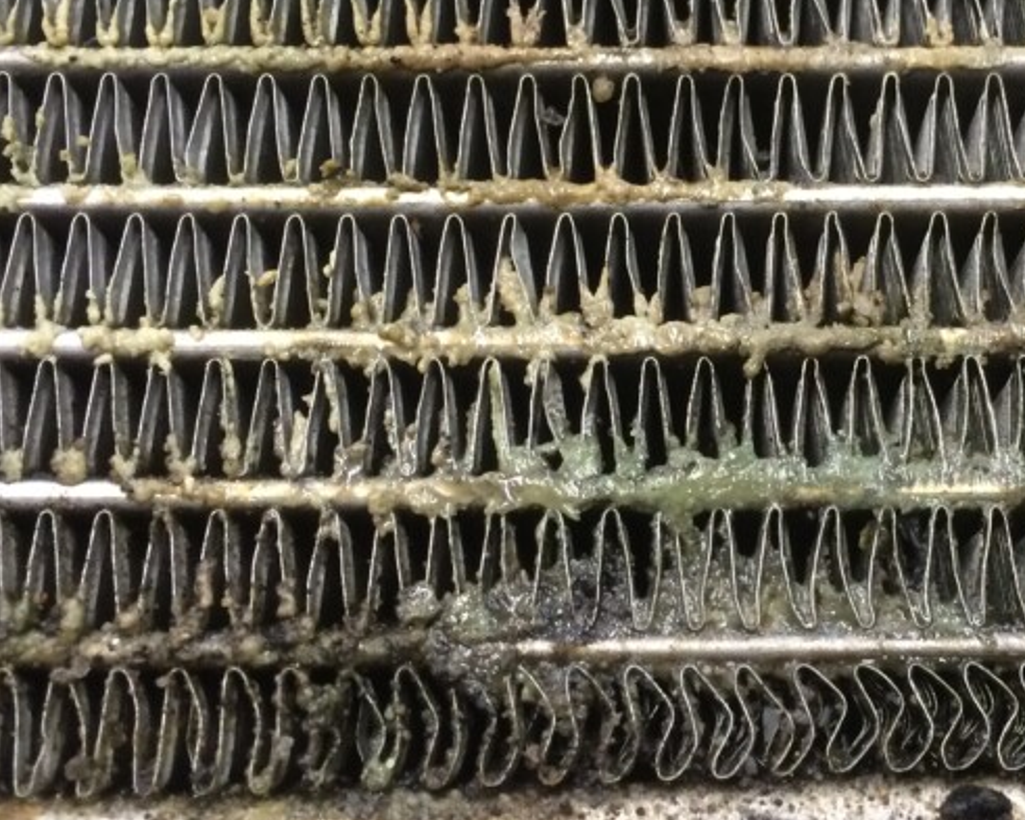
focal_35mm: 59
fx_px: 1790
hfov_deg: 31.3
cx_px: 785
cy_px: 319
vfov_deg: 25.8
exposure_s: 1/30
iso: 200
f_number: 2.2
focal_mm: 4.15
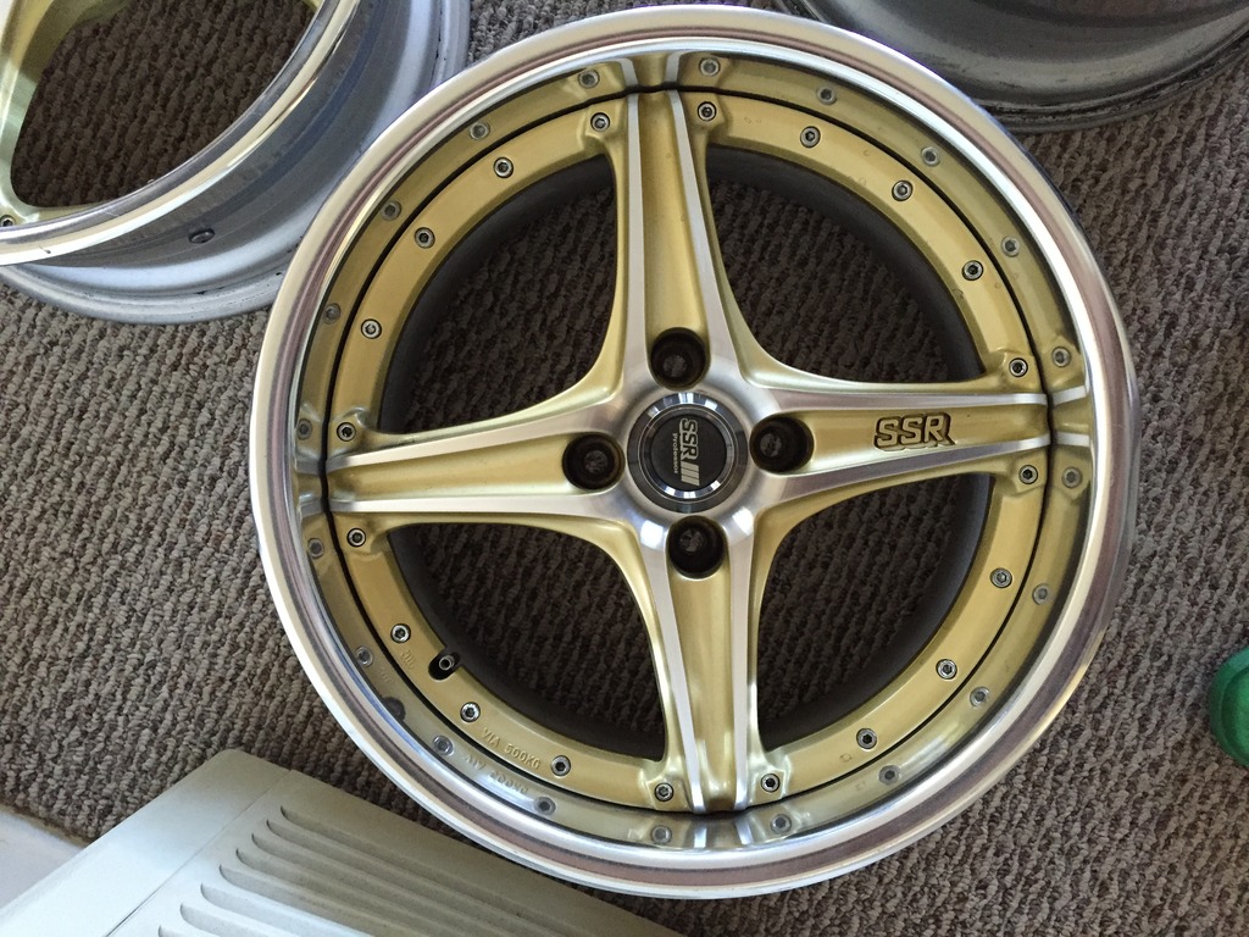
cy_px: 468
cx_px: 624
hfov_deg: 61.7
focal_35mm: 29
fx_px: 1046
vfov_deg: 48.2
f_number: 2.2
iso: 250
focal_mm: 4.15
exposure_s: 1/30
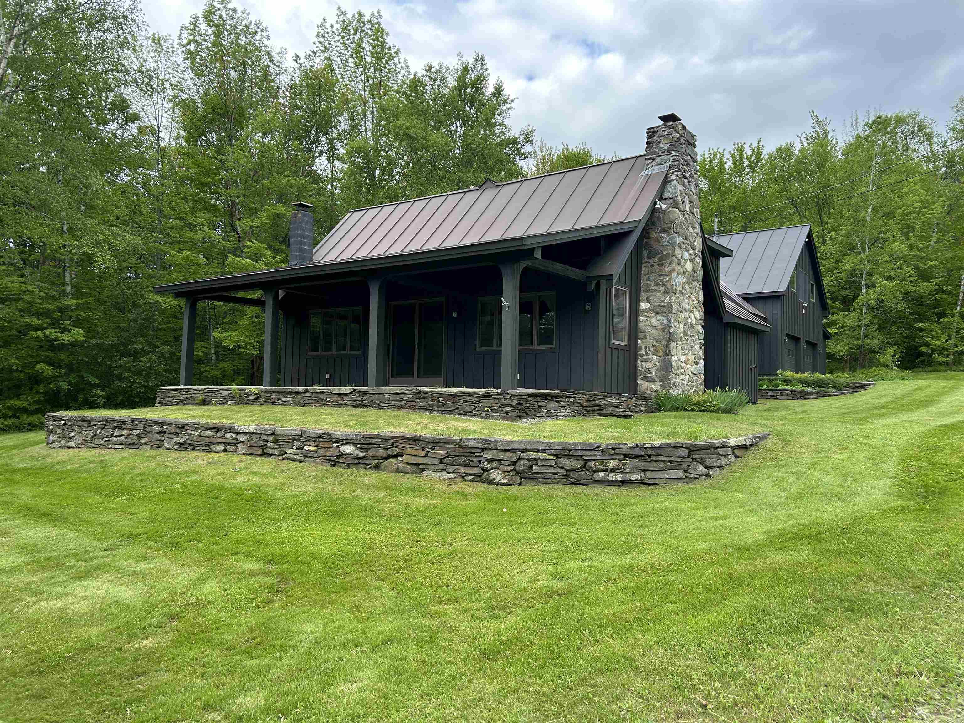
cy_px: 362
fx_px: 724
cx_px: 482
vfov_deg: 53.1
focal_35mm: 26
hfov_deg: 67.3
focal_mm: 5.7
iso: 50
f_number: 1.5
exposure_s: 1/431
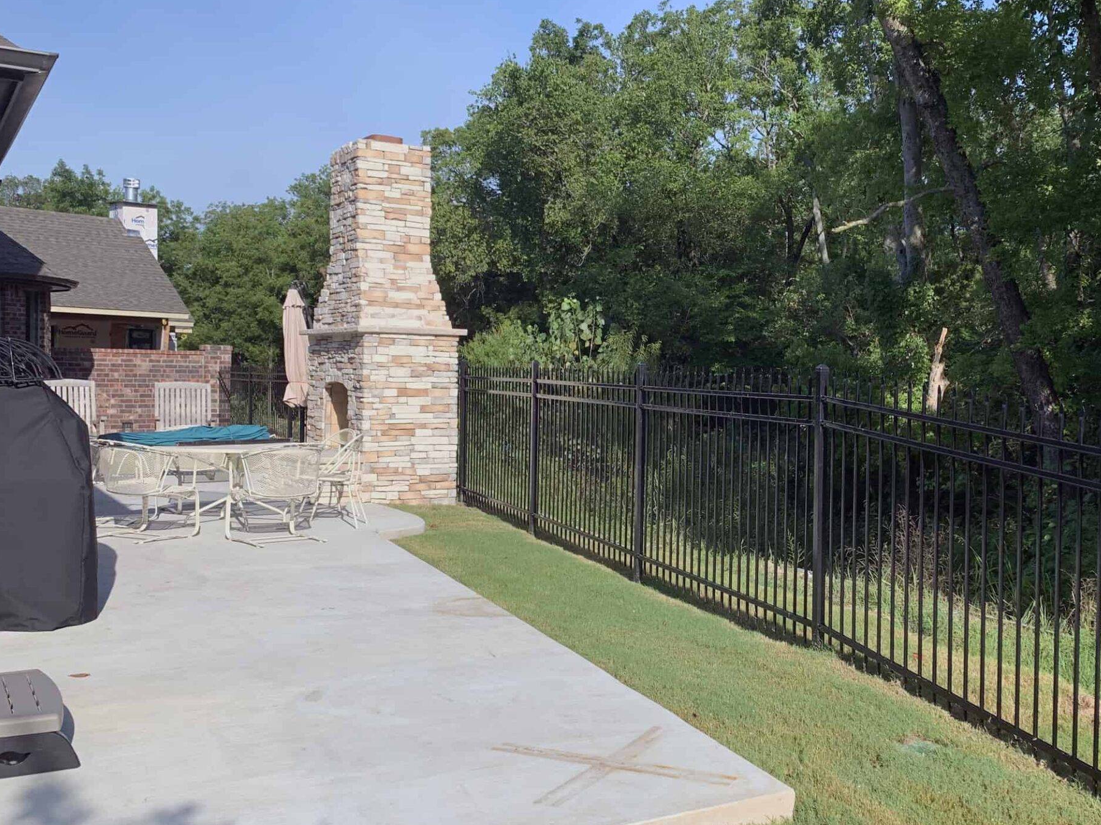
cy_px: 427
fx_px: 1177
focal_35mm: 37
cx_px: 722
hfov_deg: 49.4
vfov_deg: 38.7
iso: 25
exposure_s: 1/1812
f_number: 1.8
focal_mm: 4.25
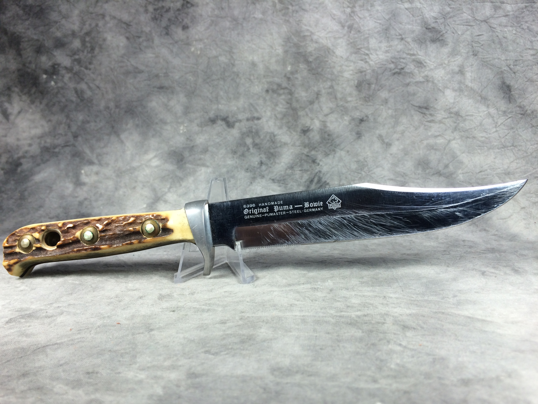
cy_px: 202
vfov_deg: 48.2
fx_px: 451
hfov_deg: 61.7
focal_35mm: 29
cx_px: 269
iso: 32
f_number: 2.2
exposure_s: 1/120
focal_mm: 4.15
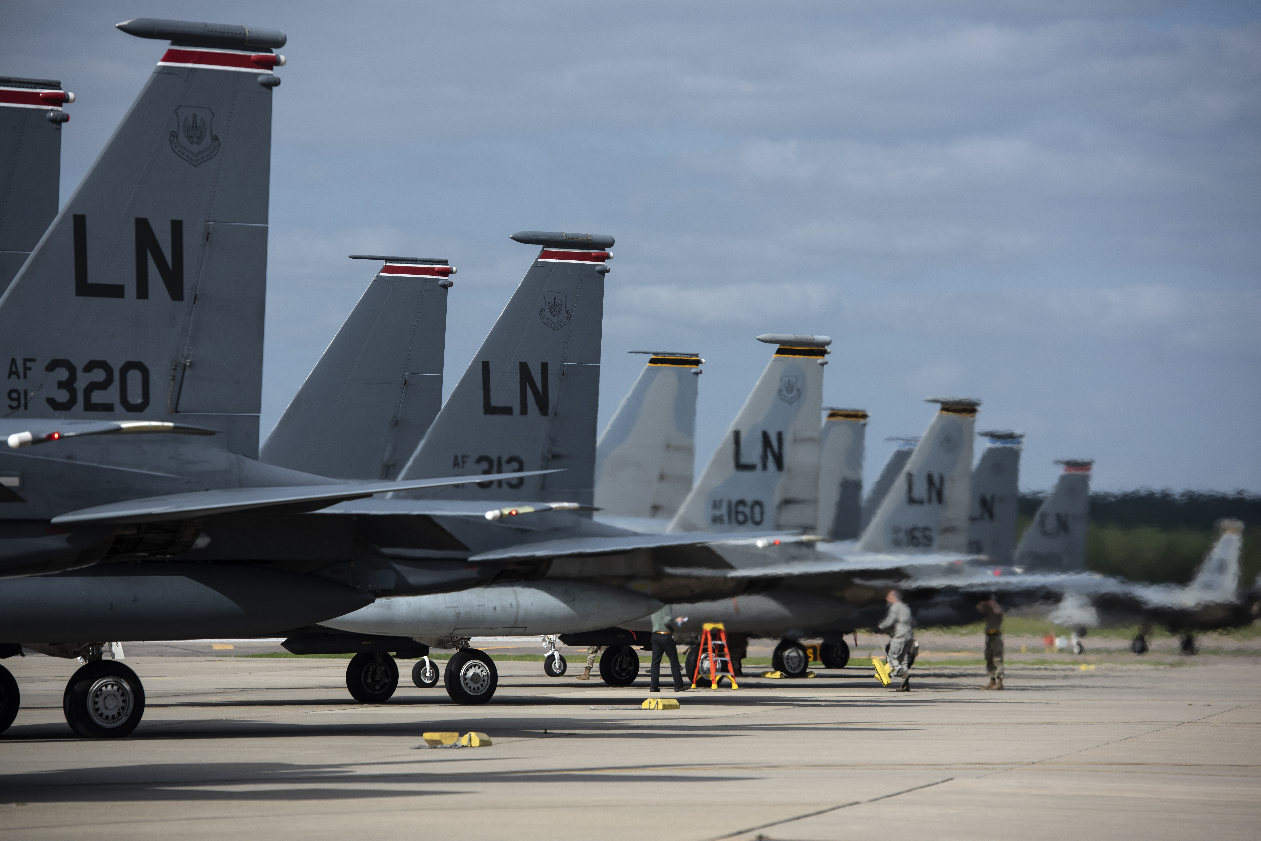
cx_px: 630
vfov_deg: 8.6
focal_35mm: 160
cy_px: 420
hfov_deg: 12.8
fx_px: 5606
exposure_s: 1/500
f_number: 4.5
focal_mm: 160
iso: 80
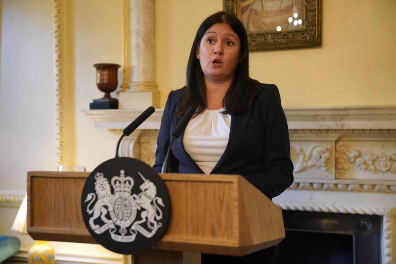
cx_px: 198
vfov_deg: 30.5
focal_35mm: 44
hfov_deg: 44.5
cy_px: 132
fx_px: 484
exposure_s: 1/320
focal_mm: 44
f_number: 2.8
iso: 4000
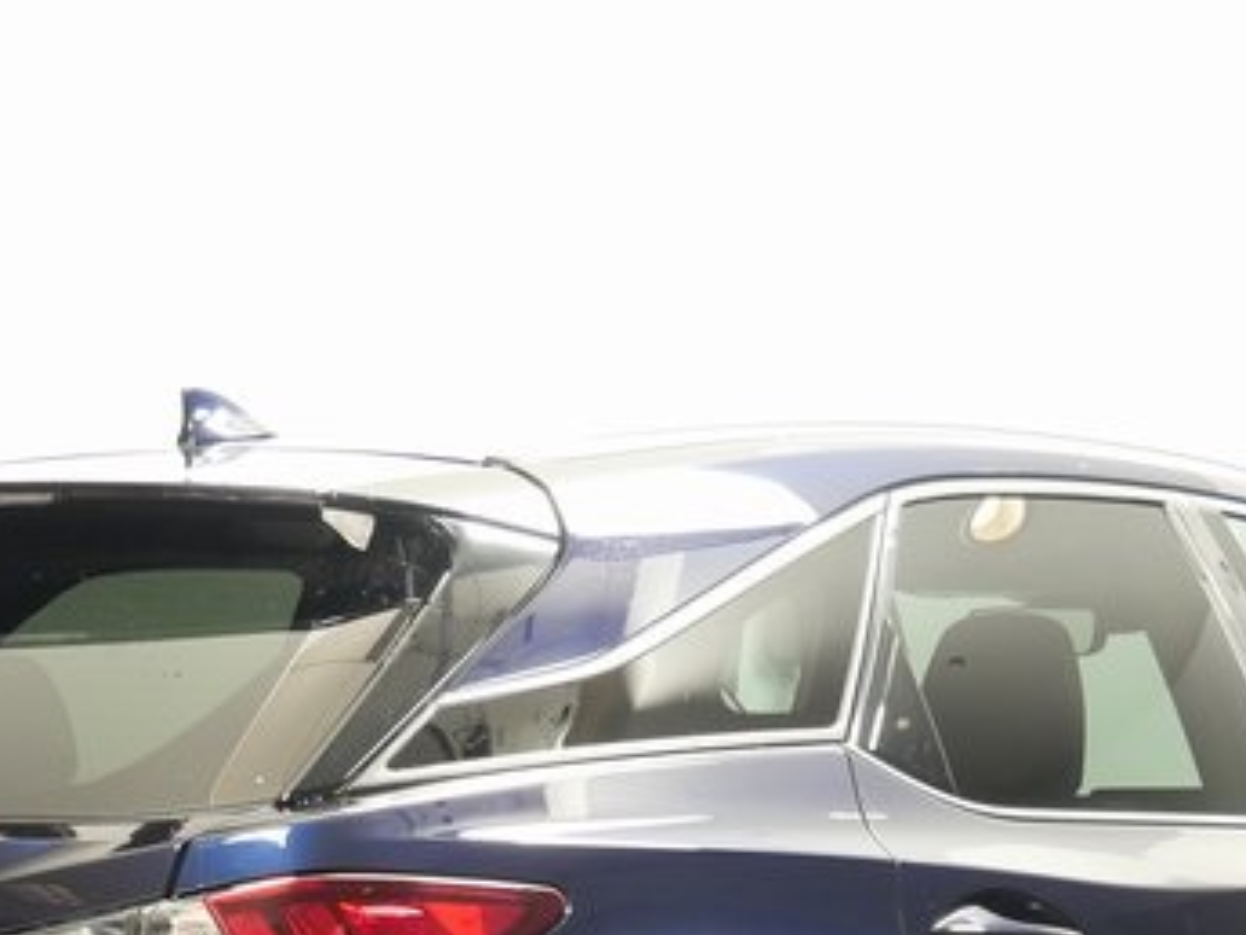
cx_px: 511
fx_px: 4715
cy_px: 1258
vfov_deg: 11.0
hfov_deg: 15.0
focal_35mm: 131
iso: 500
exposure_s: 1/200
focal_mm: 22
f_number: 4.5
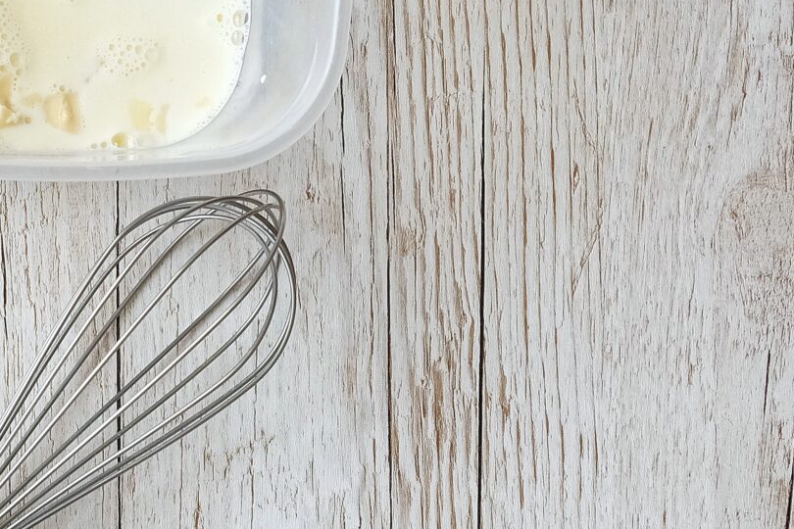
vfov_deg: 15.0
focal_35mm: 91
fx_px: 2007
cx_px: -204
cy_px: 223
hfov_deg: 20.6
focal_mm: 24.3
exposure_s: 1/80
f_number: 8
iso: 2500
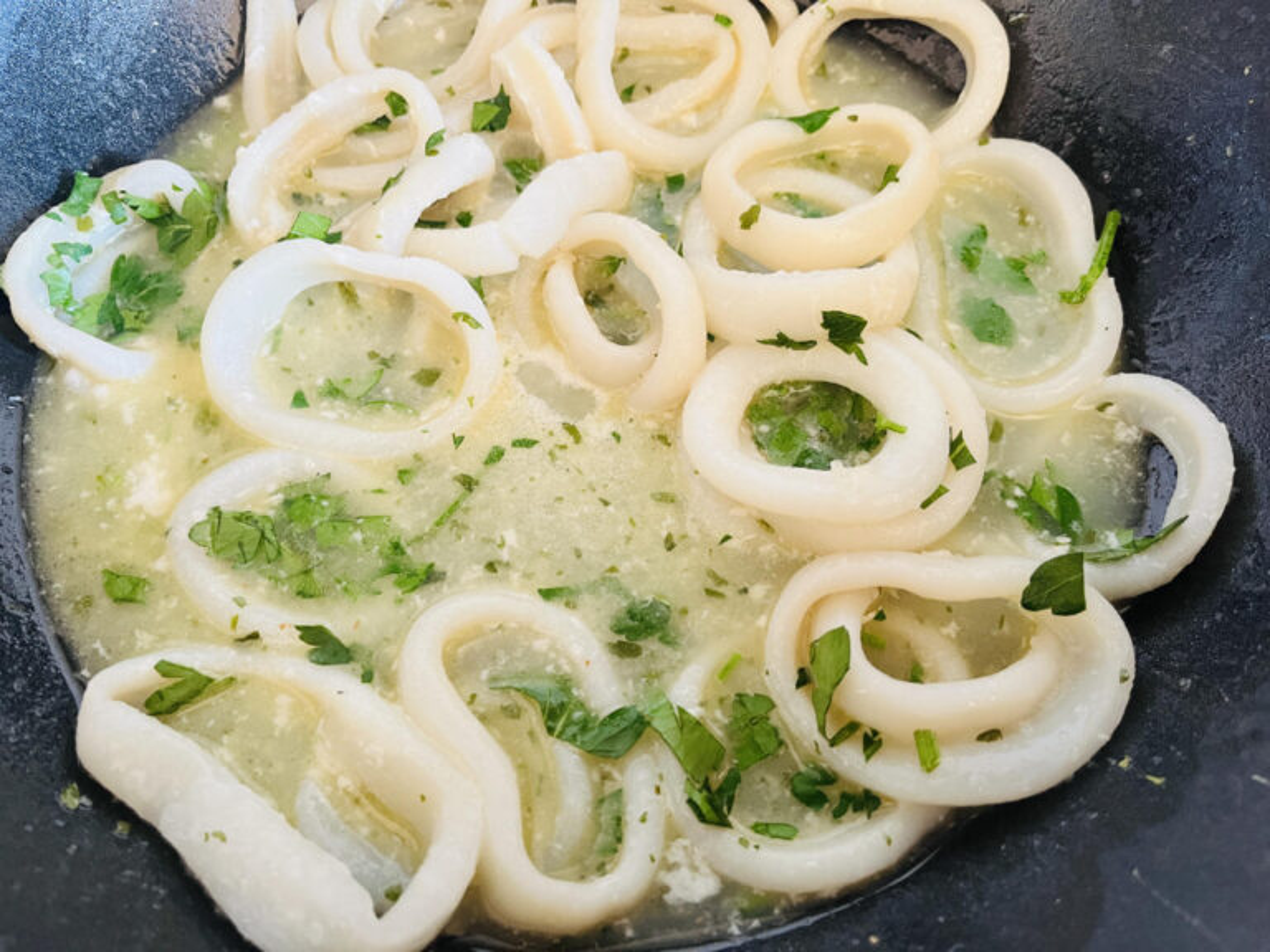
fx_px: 954
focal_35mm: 26
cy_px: 476
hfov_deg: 67.3
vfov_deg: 53.1
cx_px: 635
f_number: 1.6
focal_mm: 5.1
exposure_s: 1/42
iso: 200
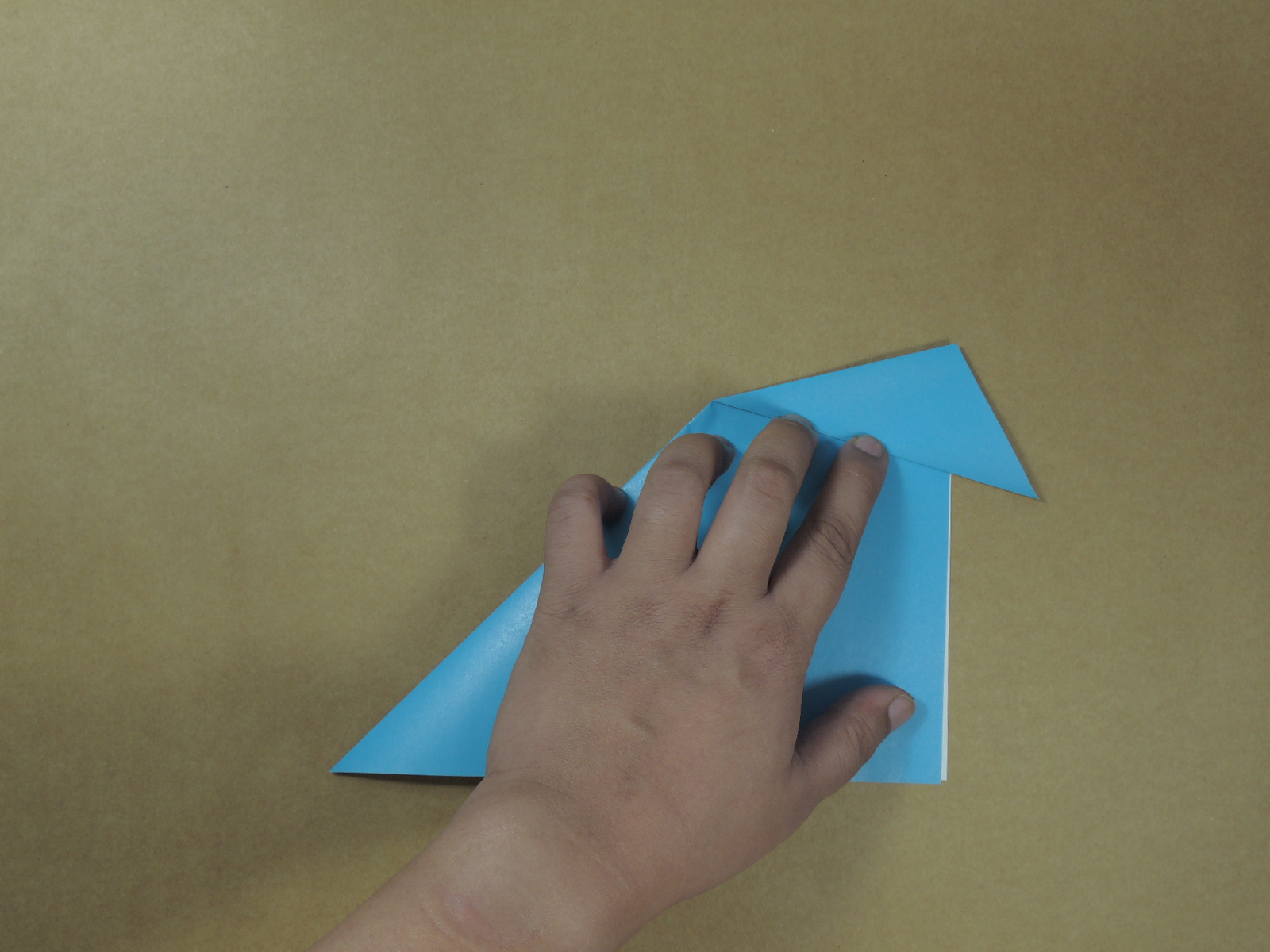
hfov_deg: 52.6
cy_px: 476
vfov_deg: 40.7
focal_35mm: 35
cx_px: 635
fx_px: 1284
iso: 200
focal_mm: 7.5
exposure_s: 1/5
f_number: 5
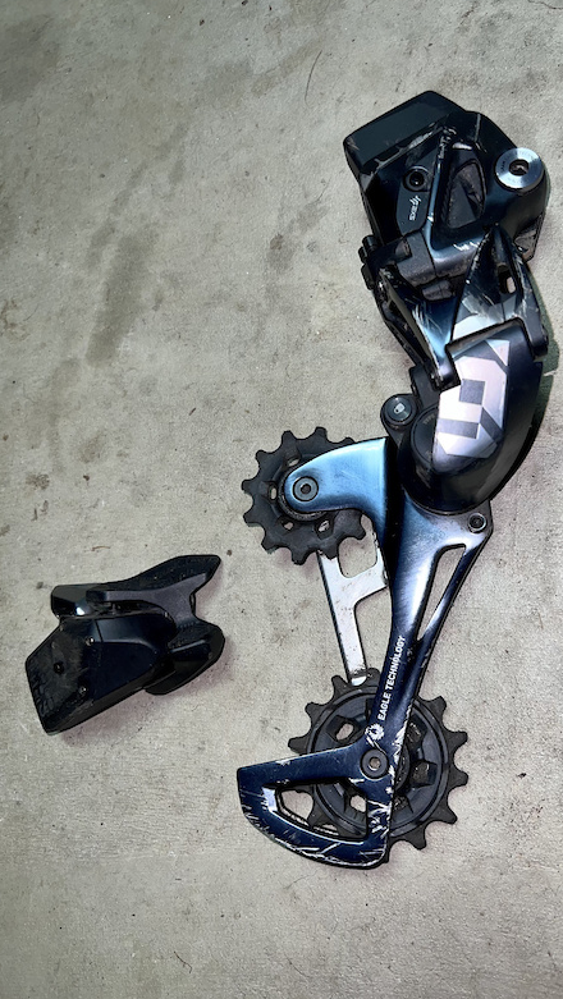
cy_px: 492
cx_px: 349
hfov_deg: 40.0
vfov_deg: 66.0
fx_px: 769
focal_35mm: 29
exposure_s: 1/65
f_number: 1.5
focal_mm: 5.7
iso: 32
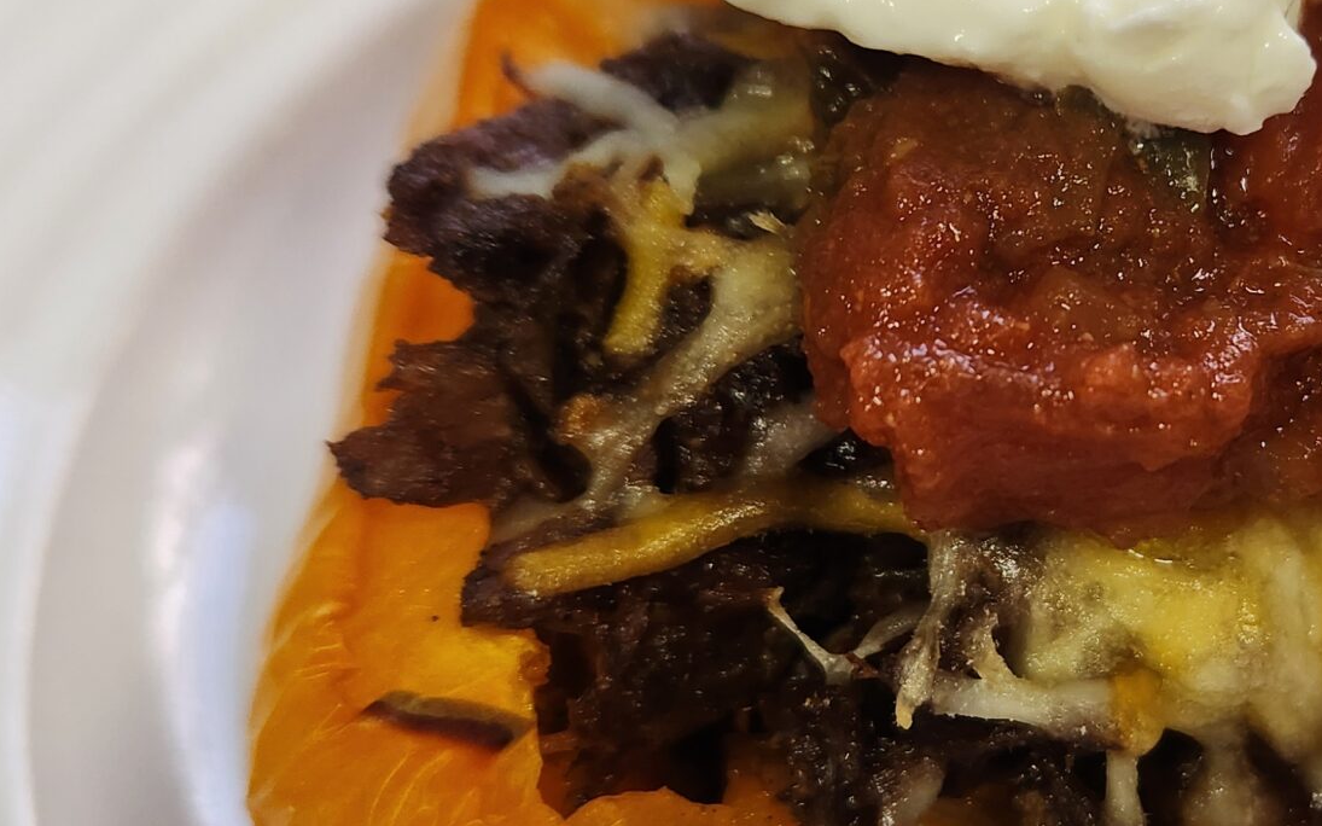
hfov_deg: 34.4
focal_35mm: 57
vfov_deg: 22.7
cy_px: 441
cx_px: 1095
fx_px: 2053
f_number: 1.8
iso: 160
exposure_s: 1/180
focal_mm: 5.4
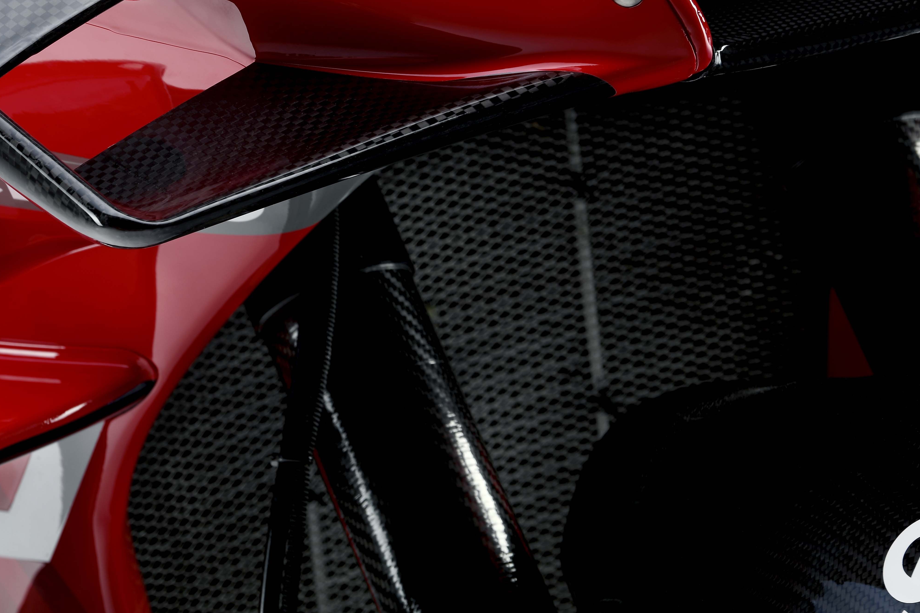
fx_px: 8484
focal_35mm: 332
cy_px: -13
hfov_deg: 6.2
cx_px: 86
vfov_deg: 4.1
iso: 31
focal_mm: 160
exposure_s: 1/160
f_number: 10
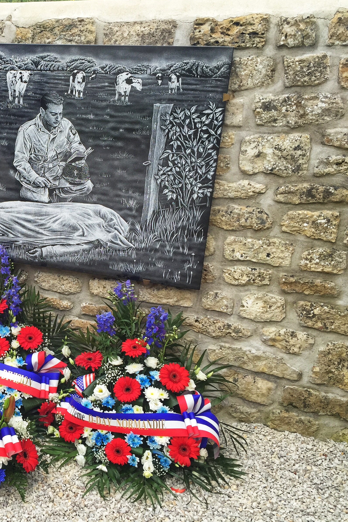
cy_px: 257
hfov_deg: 30.2
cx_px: -6
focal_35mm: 41
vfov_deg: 47.4
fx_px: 594
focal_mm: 4.15
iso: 32
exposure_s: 1/628
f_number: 2.2
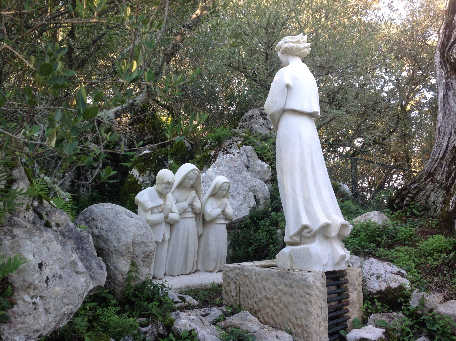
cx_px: 228
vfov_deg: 40.6
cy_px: 170
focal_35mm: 35
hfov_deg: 52.7
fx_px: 460
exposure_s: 1/120
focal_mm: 4.28
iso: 80
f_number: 2.4
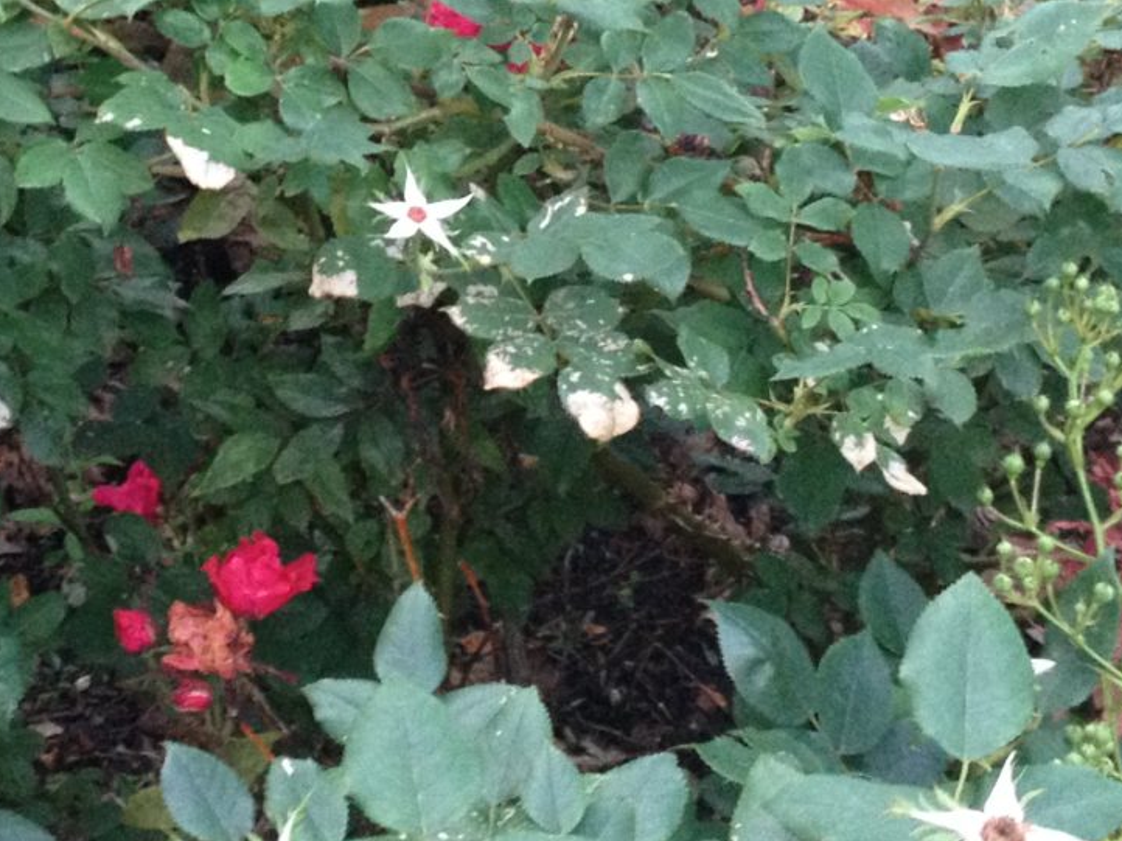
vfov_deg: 15.1
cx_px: 399
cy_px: 120
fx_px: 3143
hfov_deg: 20.2
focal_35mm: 97
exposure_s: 1/20
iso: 250
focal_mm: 4.28
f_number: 2.4
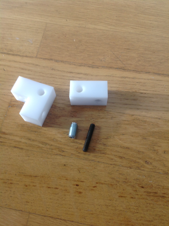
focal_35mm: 35
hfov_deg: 40.6
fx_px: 228
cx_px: 84
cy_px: 113
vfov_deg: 52.7
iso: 50
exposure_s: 1/20
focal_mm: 4.28
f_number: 2.4
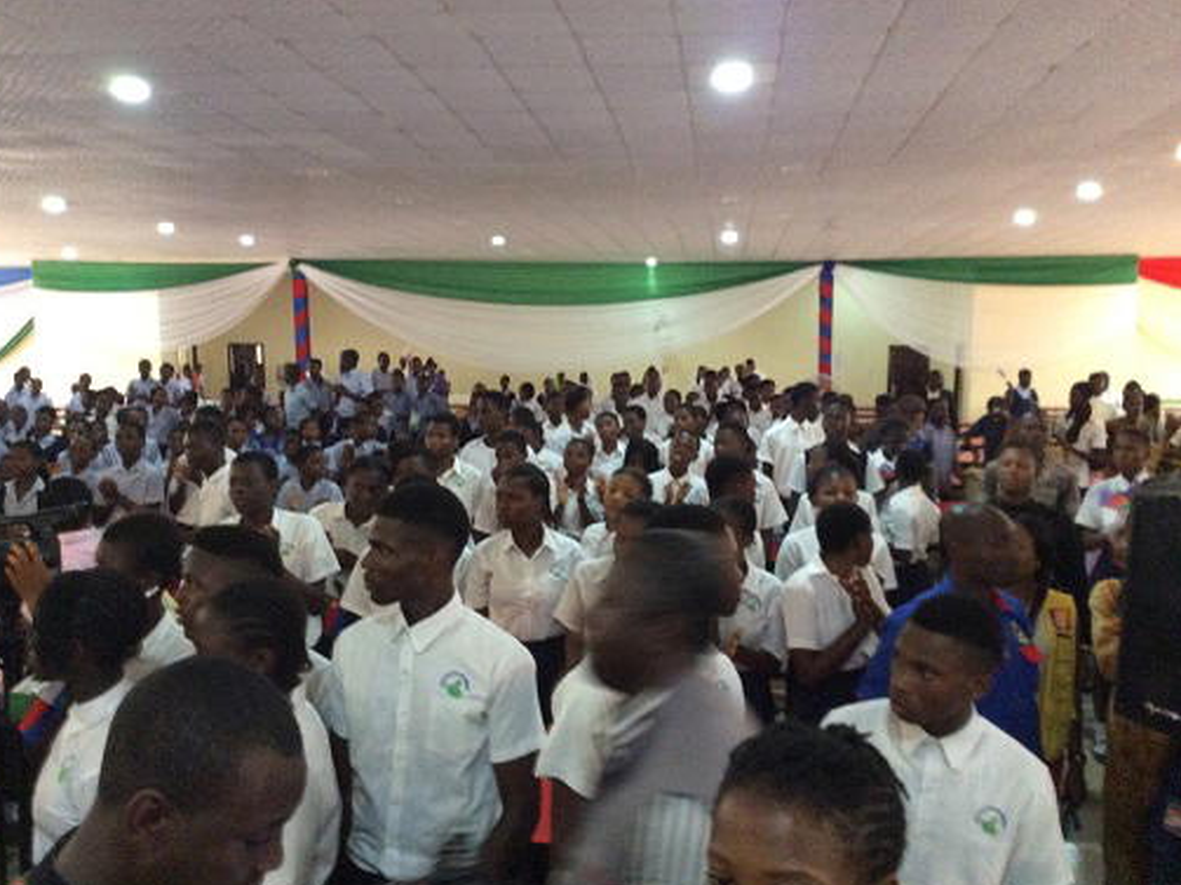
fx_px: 1160
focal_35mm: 34
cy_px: 453
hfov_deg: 54.0
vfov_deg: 41.8
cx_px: 576
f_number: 2.4
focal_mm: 3.3
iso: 320
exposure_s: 1/15
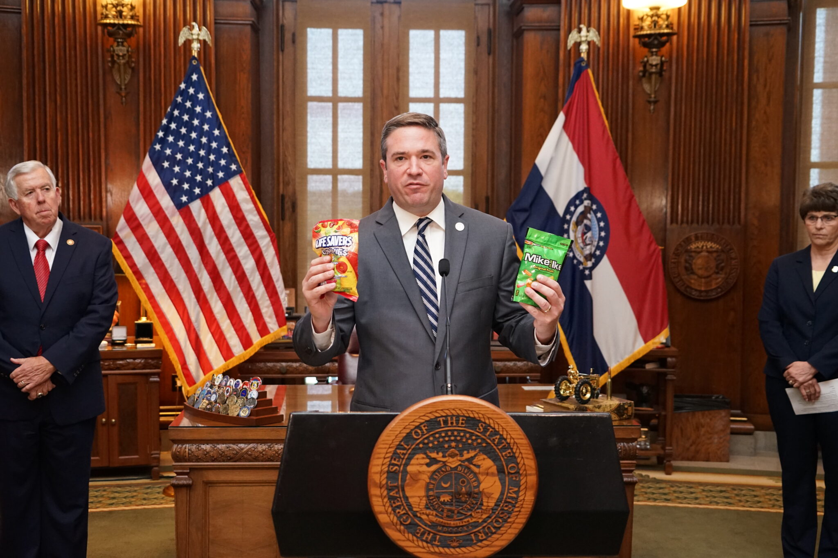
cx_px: 419
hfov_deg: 47.4
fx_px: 954
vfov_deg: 32.6
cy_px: 279
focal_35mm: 41
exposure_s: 1/160
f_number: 4.5
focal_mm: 41
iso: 3200
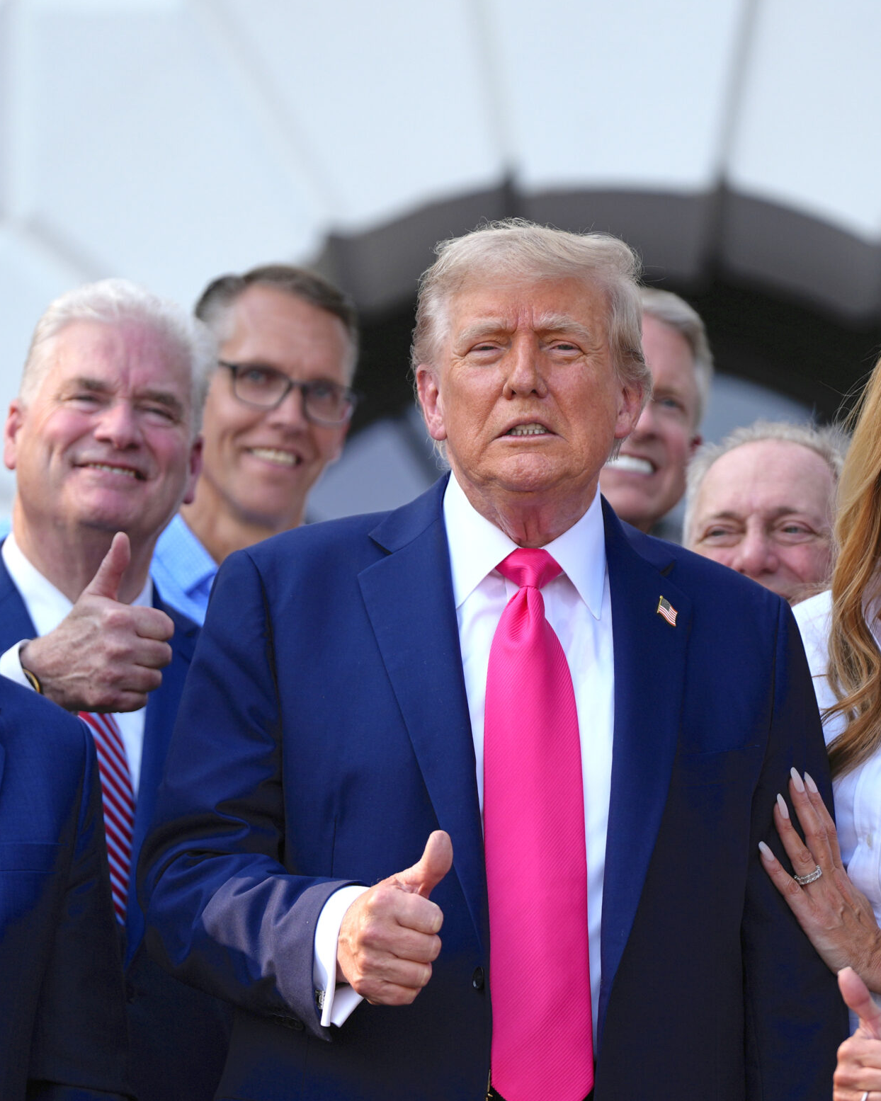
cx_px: 574
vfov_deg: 6.3
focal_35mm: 309
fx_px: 10071
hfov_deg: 5.0
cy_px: 561
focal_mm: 200
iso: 125
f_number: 2.8
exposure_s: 1/1250
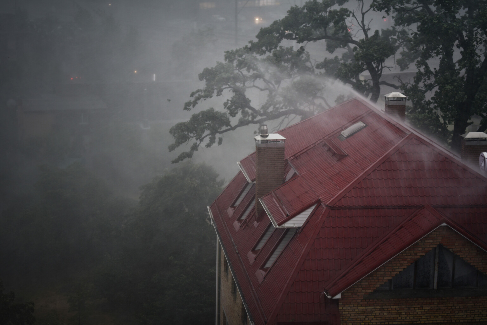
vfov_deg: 16.1
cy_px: 162
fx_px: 1150
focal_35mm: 85
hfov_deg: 23.9
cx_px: 244
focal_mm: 85
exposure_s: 1/200
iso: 125
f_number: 1.4
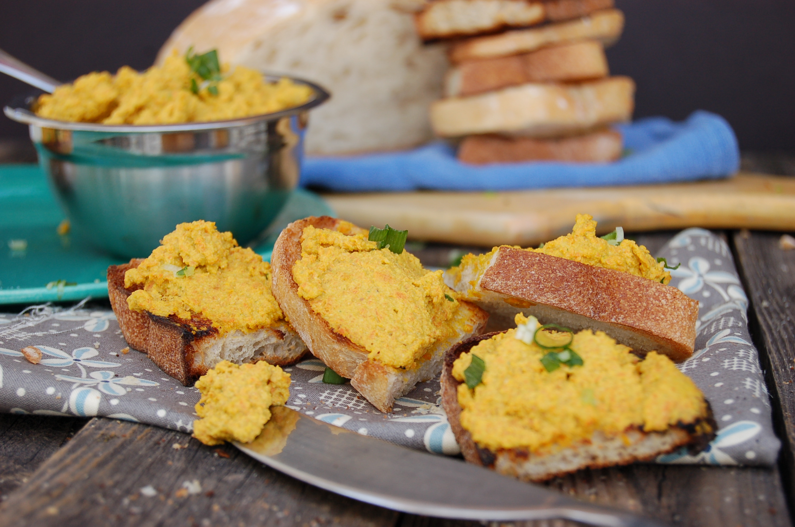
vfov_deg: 16.5
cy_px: 264
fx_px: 1819
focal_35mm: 82
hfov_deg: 24.7
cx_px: 398
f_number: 5.6
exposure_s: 1/125
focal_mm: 55
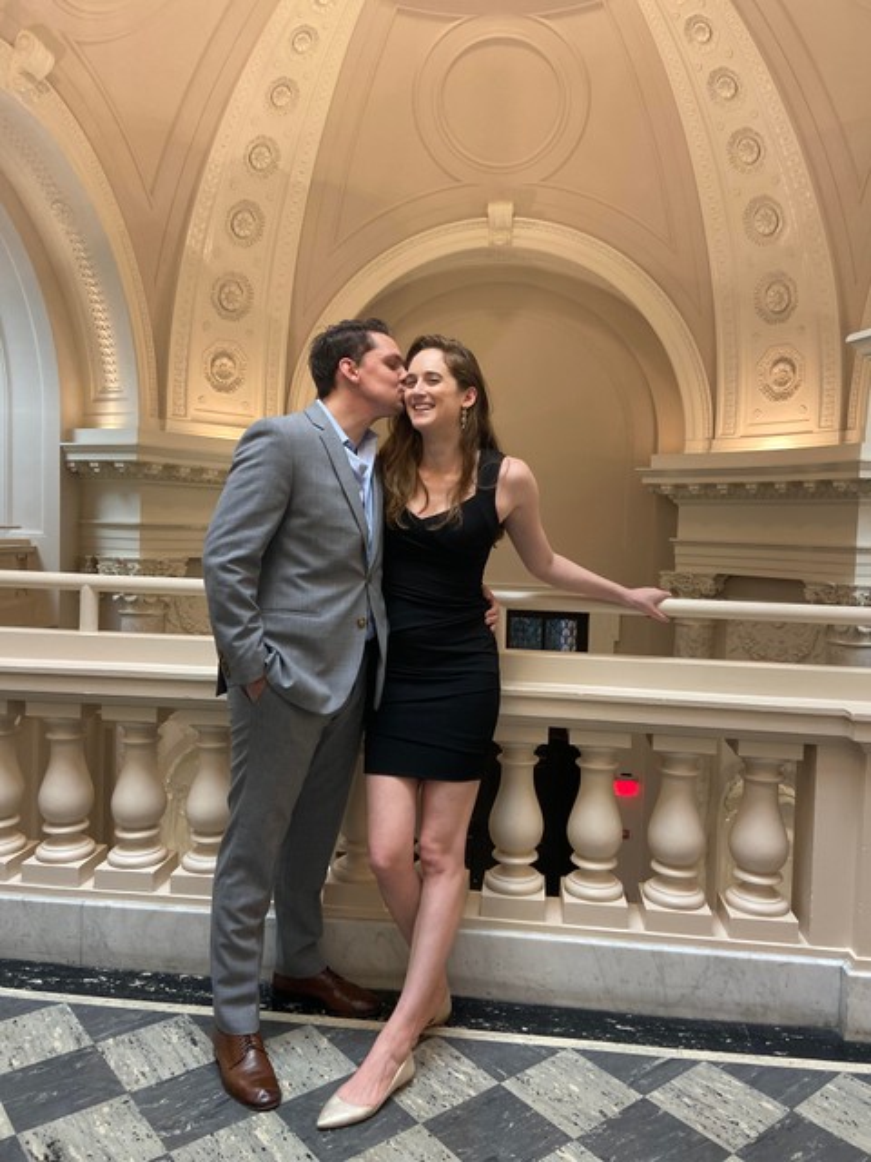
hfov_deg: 53.1
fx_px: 872
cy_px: 581
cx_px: 436
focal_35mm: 26
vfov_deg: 67.3
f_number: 1.8
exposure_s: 1/60
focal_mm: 4.25
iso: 200
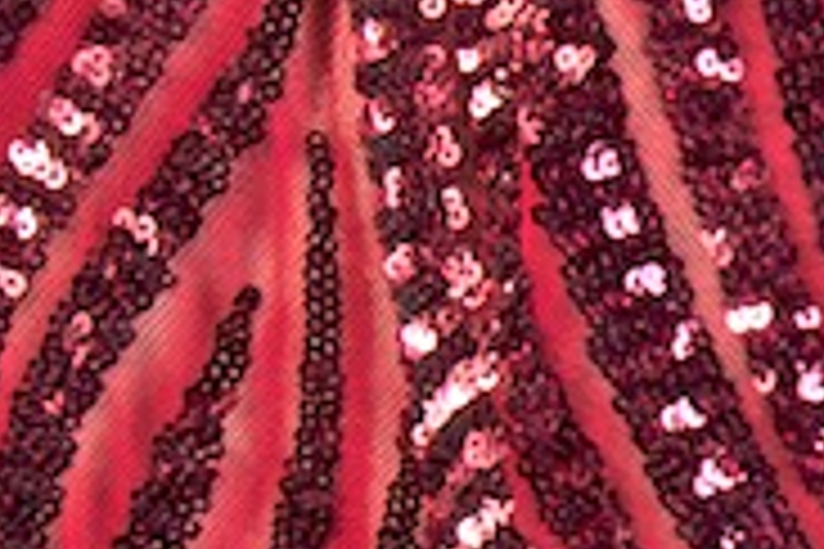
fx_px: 6019
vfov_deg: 5.2
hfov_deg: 7.6
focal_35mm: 263
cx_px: 1450
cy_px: 670
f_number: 9
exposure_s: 1/200
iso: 200
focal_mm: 32
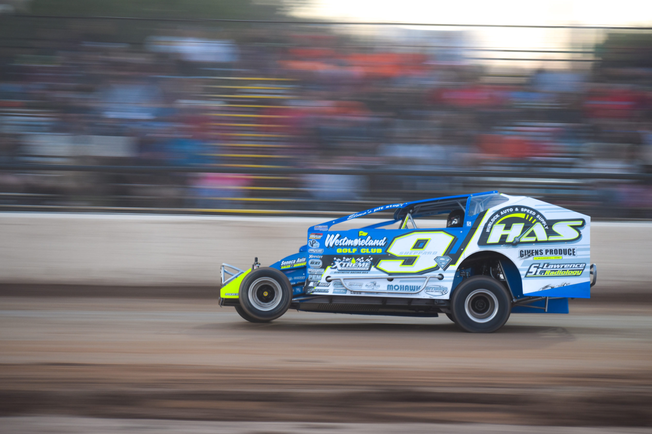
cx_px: 324
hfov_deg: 13.8
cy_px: 218
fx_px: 2698
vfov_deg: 9.2
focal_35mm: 149
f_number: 5
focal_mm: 98
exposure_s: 1/80
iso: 400
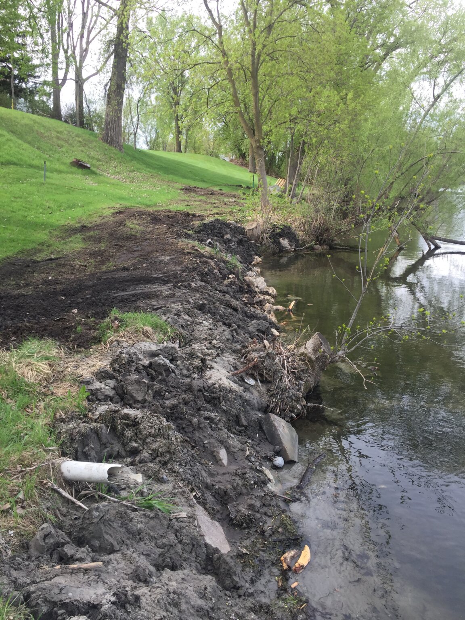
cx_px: 232
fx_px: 519
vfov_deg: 61.7
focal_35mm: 29
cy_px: 310
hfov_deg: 48.2
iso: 32
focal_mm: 4.15
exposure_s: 1/388
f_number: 2.2
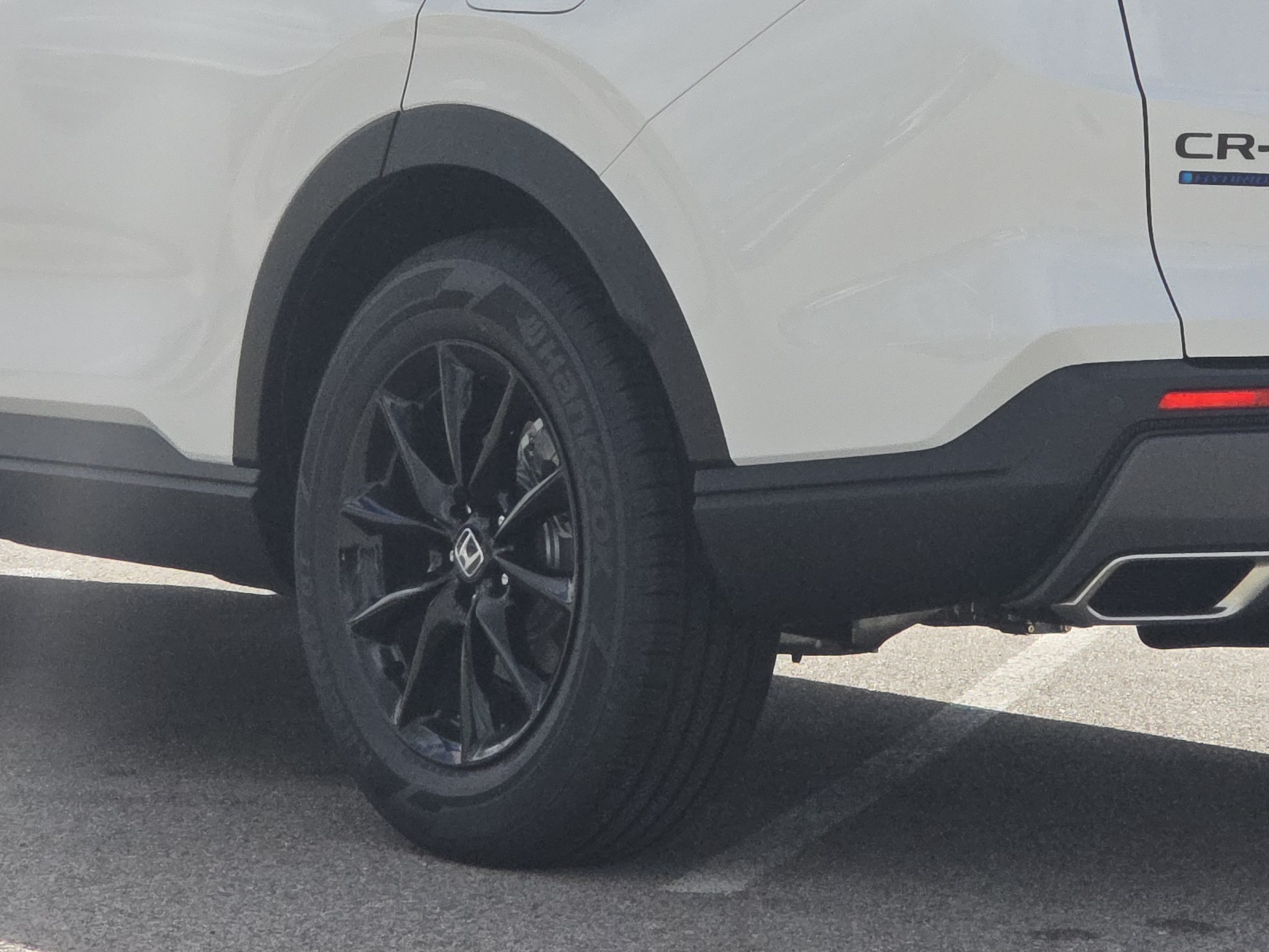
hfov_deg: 12.4
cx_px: 683
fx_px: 5829
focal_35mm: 159
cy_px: 102
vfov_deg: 9.3
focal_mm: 7.9
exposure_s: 1/3579
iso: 50
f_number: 2.4
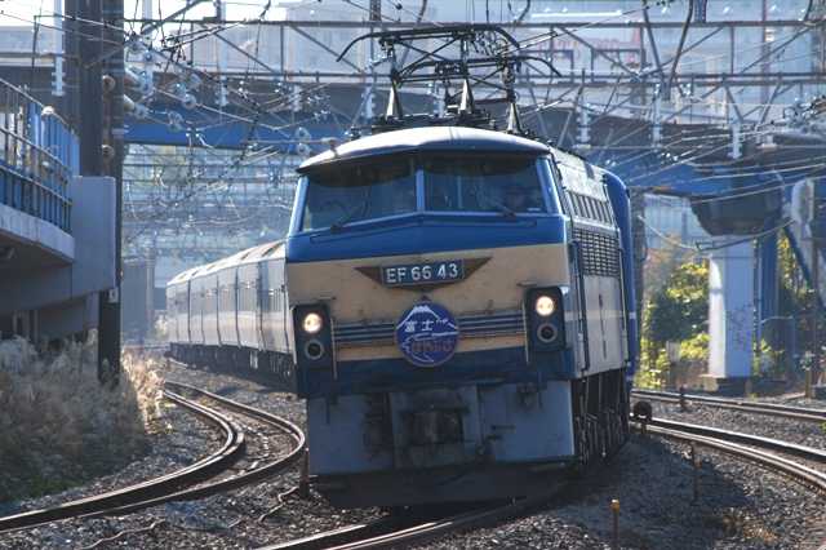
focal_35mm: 300
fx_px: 6879
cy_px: 275
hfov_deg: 6.9
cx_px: 413
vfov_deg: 4.6
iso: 400
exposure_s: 1/500
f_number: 9
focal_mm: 200
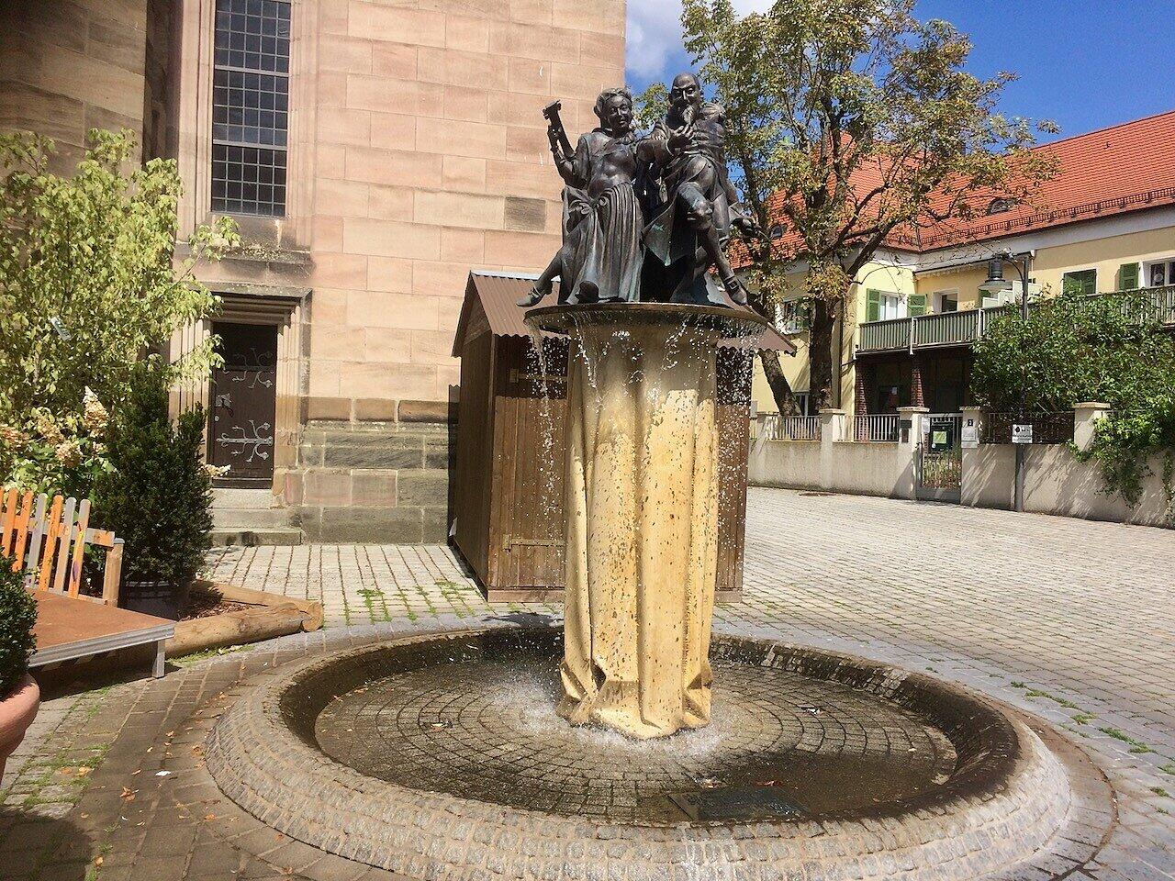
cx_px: 588
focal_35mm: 29
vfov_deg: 48.2
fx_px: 984
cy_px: 440
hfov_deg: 61.7
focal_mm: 4.15
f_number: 2.2
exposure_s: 1/2564
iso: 32
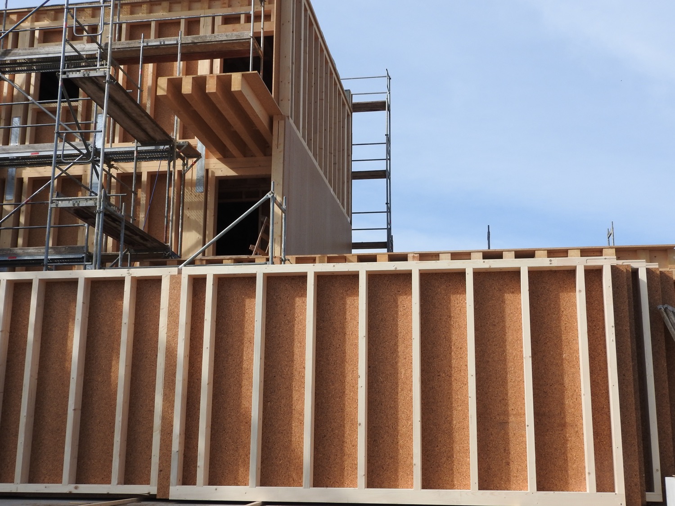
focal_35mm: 45
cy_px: 253
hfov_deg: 42.1
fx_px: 877
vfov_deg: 32.2
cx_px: 338
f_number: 4
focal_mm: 8.1
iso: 100
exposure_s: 1/1000
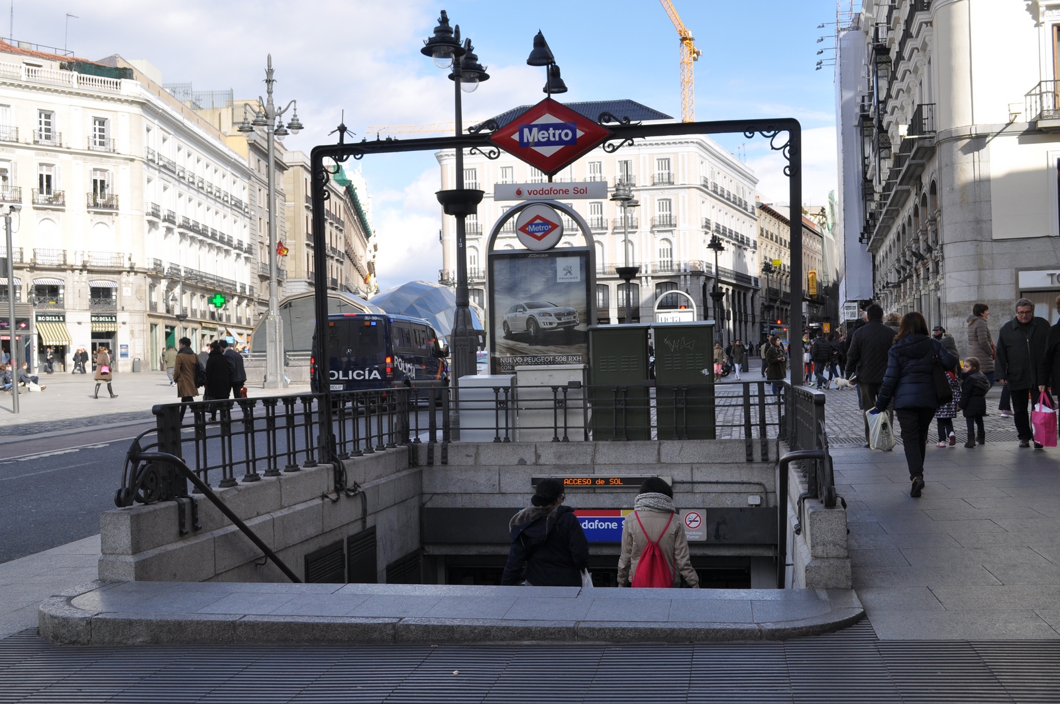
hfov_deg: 49.6
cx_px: 530
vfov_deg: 34.1
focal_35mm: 39
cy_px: 352
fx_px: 1147
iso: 200
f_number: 8
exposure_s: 1/250
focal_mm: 26
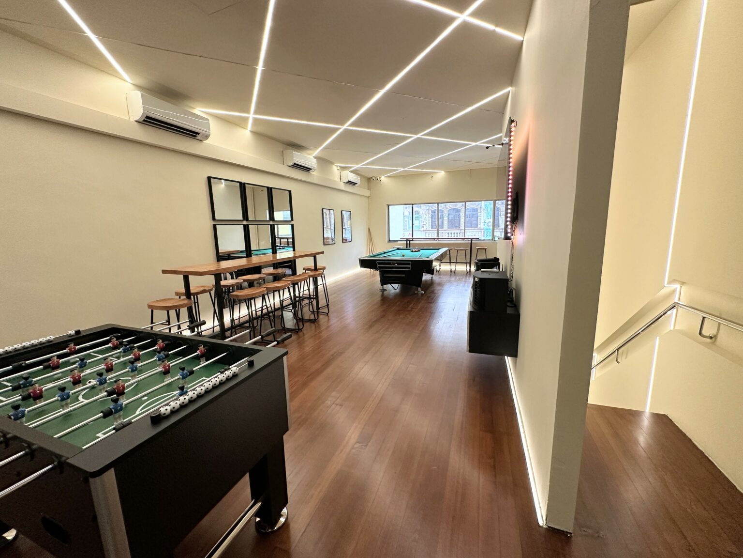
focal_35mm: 14
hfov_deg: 102.1
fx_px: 300
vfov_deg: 85.7
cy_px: 279
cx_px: 372
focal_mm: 2.22
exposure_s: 1/99
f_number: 2.2
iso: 200
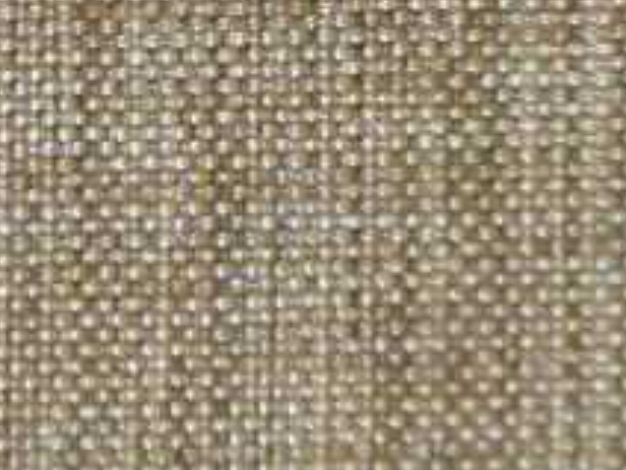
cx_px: -537
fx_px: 7613
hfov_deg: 4.7
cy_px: 118
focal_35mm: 421
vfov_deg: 3.5
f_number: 5.3
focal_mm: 15.6
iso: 400
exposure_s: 1/40
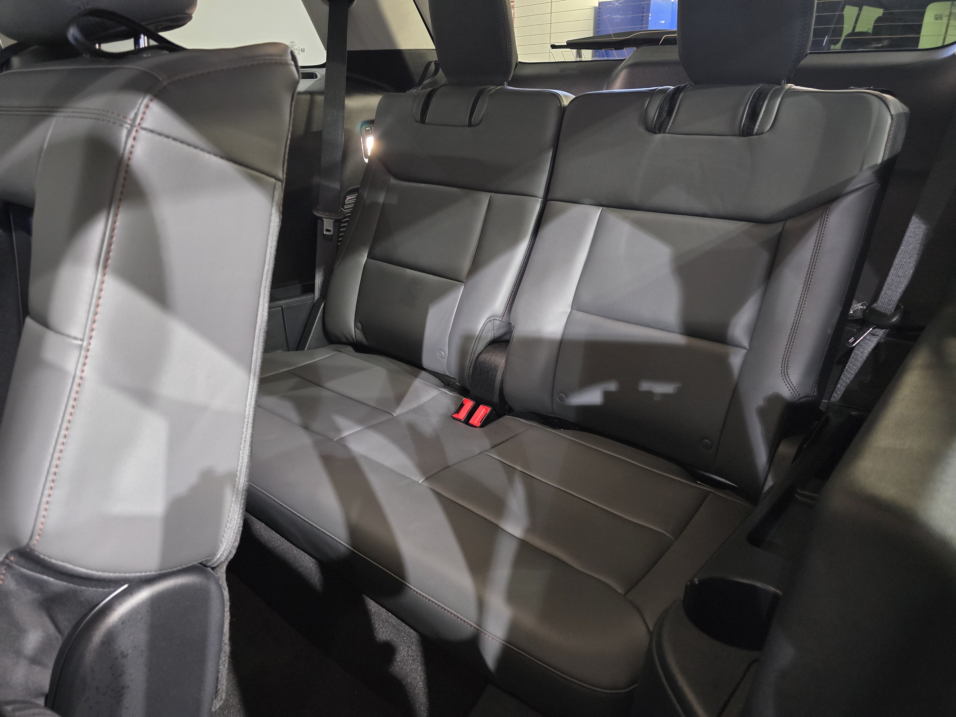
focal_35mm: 23
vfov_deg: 58.9
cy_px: 358
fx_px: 635
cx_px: 478
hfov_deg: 73.9
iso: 1250
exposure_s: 1/15
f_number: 1.7
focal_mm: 6.3
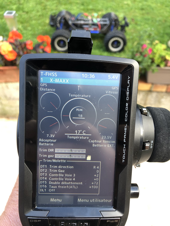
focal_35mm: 28
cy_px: 113
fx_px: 183
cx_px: 85
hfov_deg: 49.7
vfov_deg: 63.4
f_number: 1.8
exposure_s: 1/50
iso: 20
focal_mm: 4
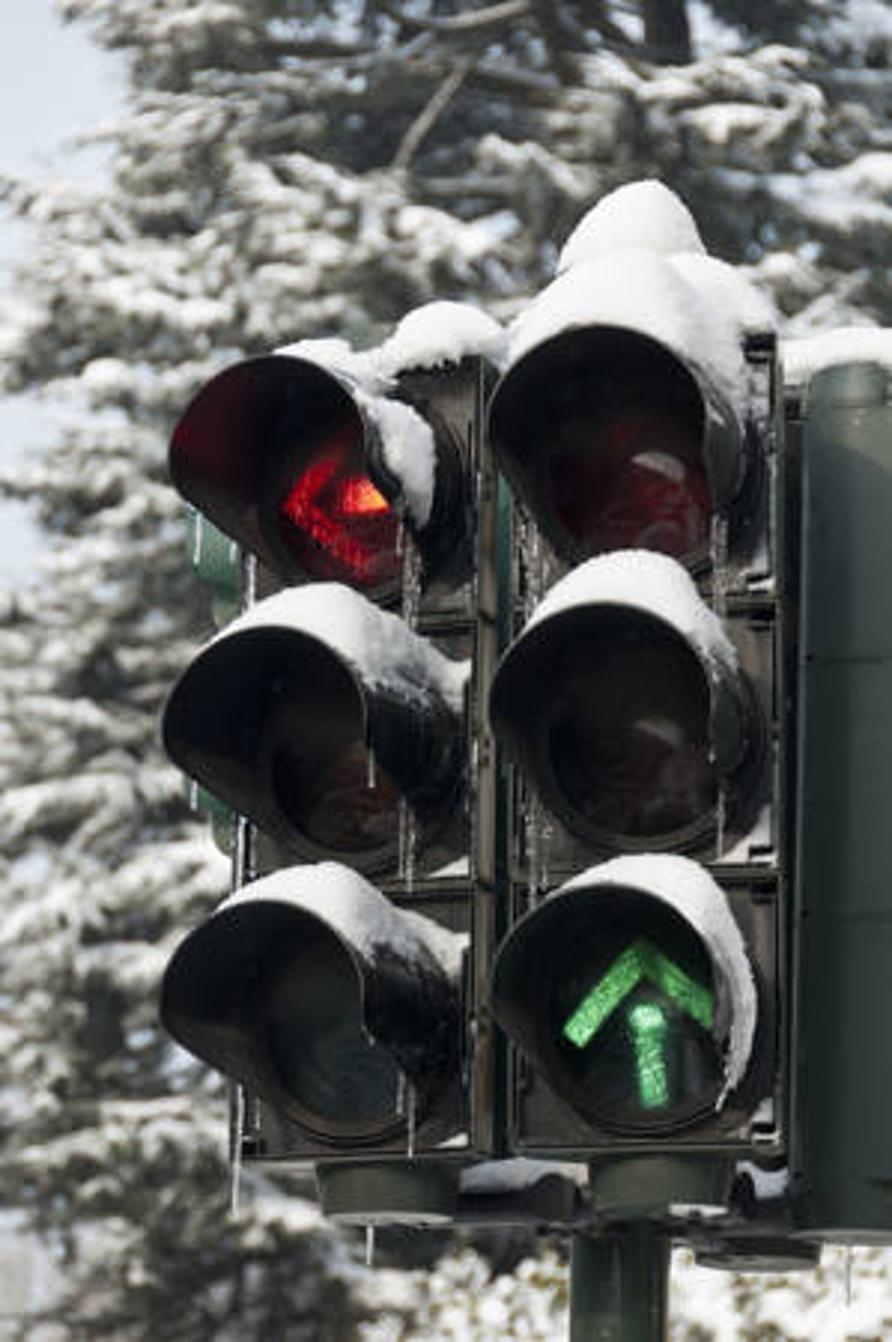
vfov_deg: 13.1
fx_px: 5867
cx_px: 446
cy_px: 671
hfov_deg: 8.7
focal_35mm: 158
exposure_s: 1/250
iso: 200
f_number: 6.3
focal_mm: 105
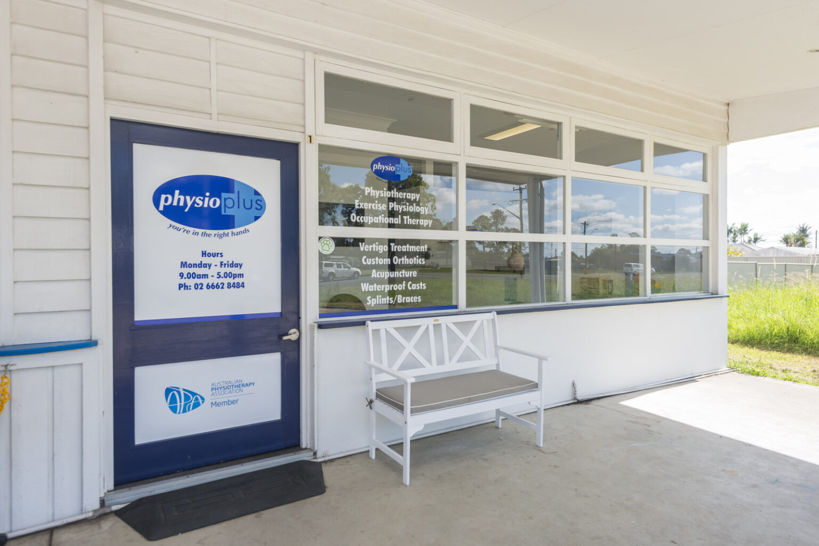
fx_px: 501
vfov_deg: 57.3
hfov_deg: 78.6
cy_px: 273
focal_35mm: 22
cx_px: 410
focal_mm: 22
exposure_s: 1/400
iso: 800
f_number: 8
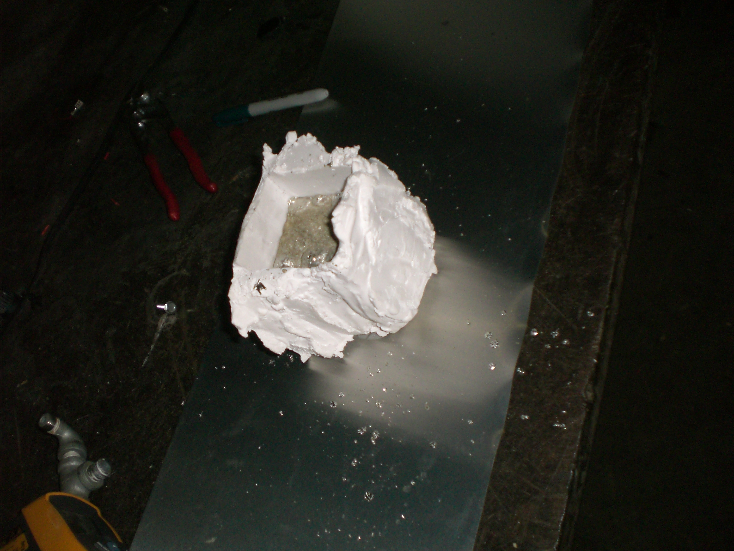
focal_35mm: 38
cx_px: 367
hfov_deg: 49.0
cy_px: 276
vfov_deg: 37.7
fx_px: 806
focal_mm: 6.3
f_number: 3.1
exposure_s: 1/60
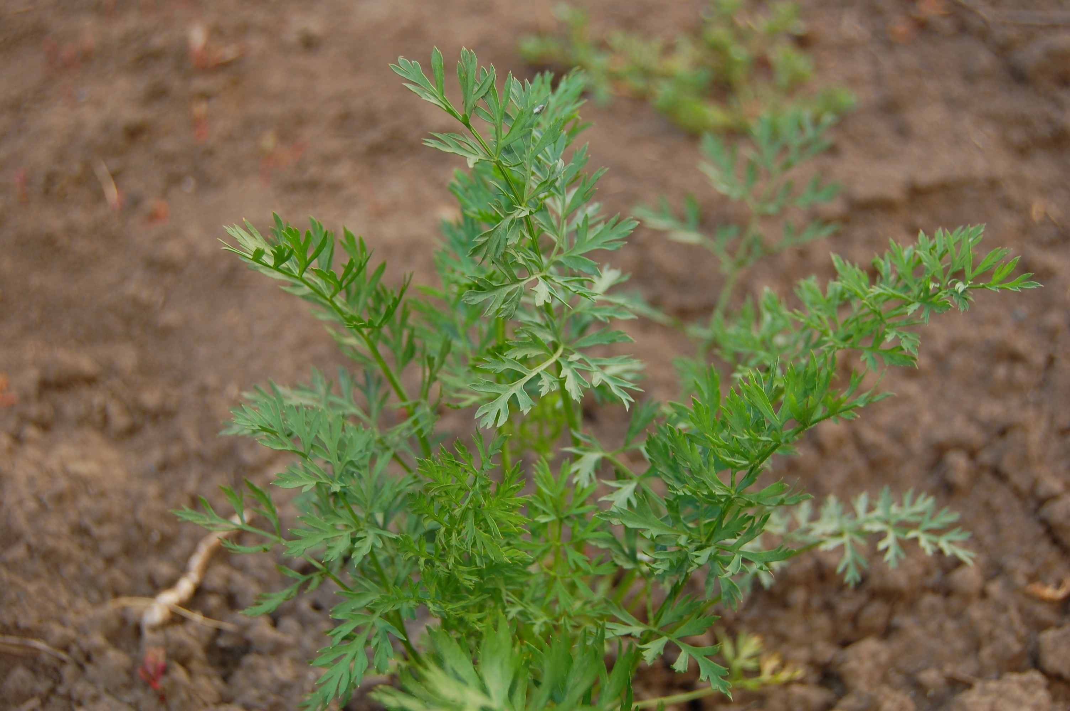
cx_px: 535
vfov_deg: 28.0
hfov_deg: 41.1
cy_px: 356
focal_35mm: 48
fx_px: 1425
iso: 200
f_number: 5
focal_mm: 32
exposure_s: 1/100
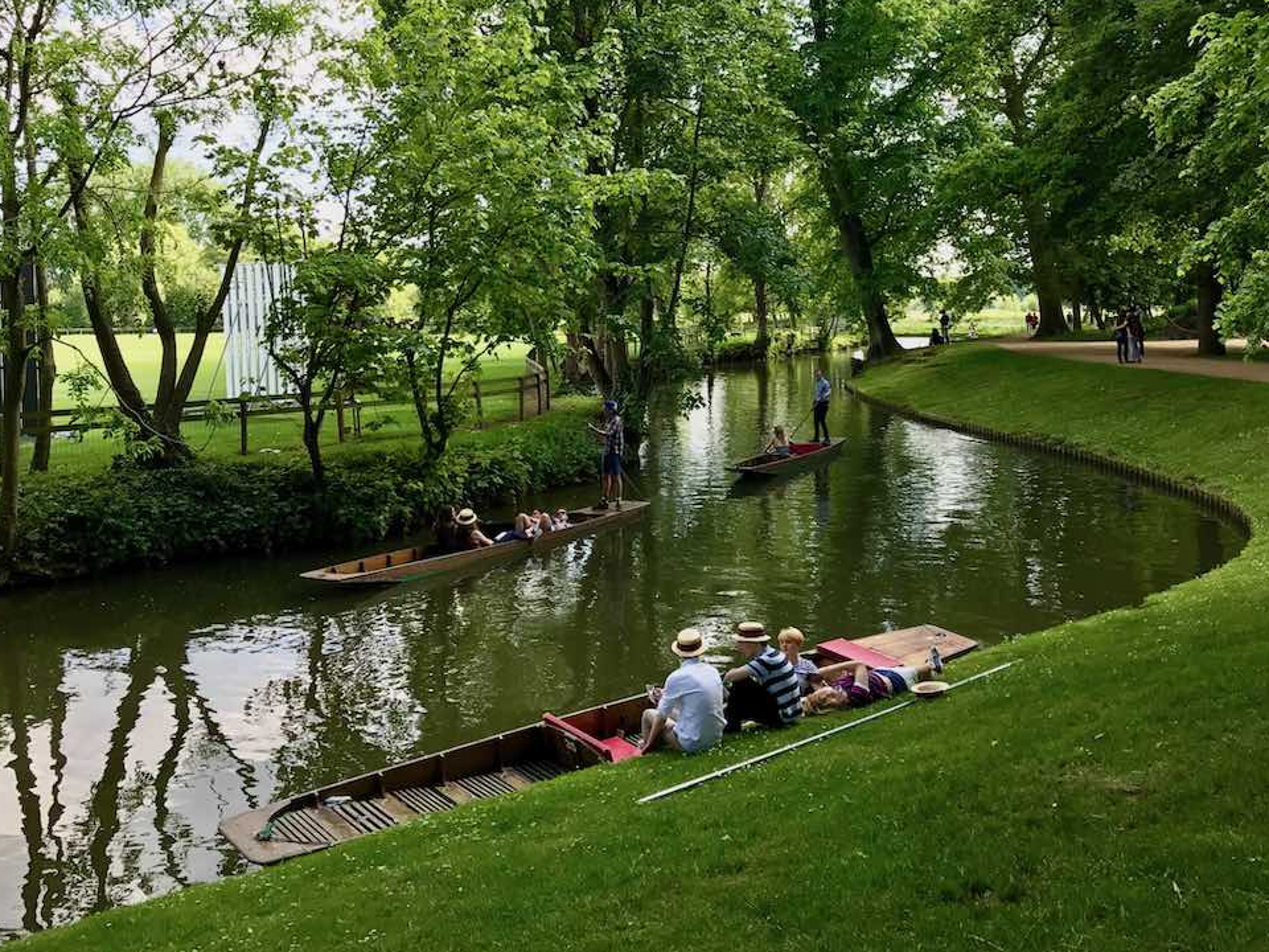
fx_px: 1283
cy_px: 372
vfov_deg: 40.5
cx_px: 672
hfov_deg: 52.6
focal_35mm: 35
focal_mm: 3.99
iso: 20
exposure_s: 1/413
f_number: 1.8
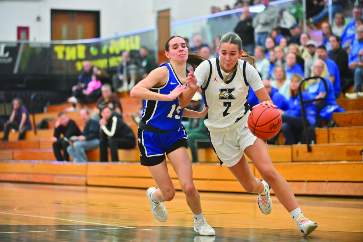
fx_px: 1210
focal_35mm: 120
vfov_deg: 11.4
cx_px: 182
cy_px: 121
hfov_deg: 17.1
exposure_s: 1/640
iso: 5000
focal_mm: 120
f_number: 2.8
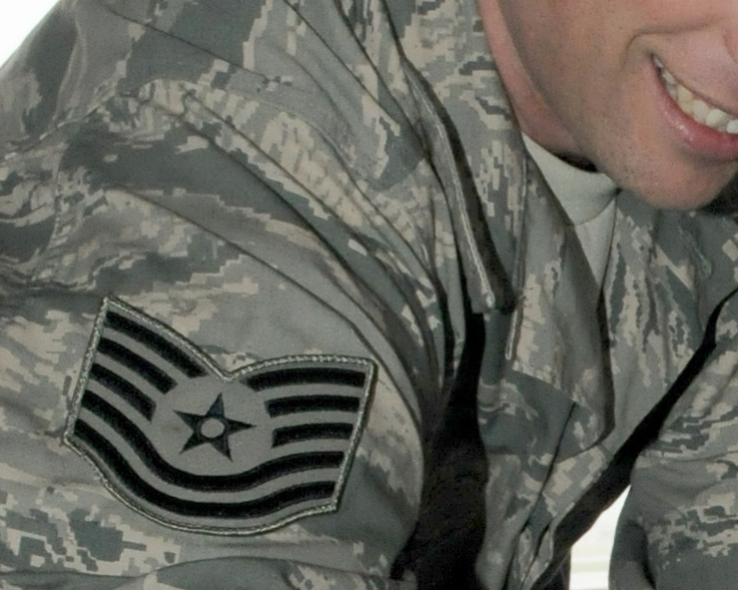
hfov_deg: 13.2
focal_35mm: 139
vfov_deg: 10.2
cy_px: 1202
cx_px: 1061
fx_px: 3030
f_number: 7.1
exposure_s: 1/200
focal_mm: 17
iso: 800
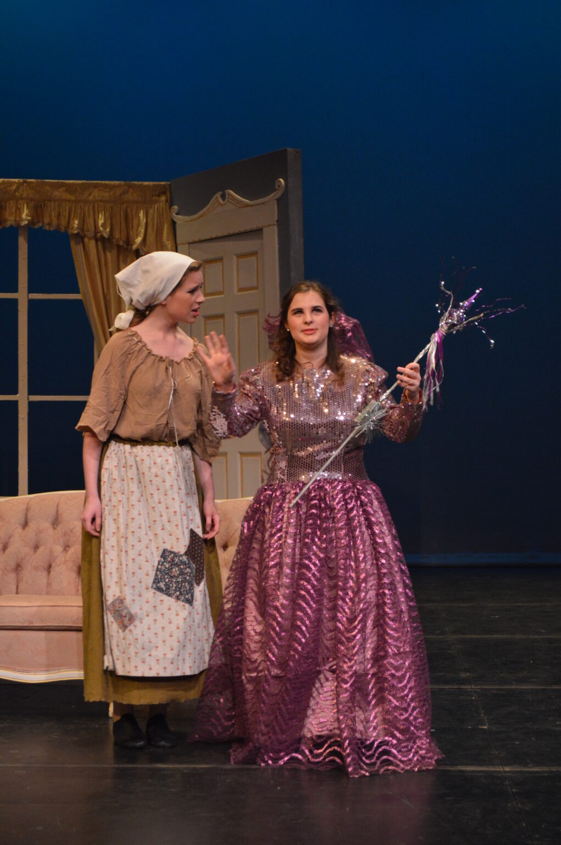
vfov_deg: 30.5
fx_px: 1546
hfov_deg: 20.6
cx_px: 280
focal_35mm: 66
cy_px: 422
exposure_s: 1/80
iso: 1600
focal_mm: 44
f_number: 5.3
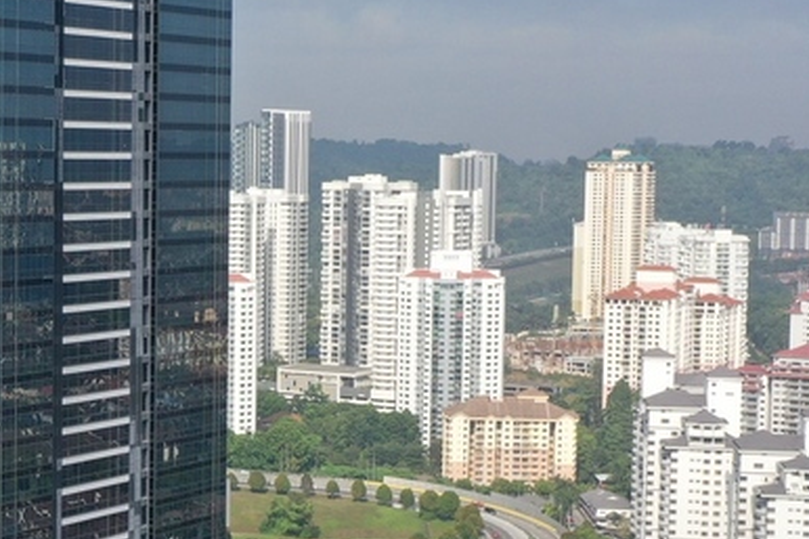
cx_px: -19
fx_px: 1954
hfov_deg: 22.4
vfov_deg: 15.7
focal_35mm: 87
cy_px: 342
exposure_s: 1/500
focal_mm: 10.26
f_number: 5.6
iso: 100
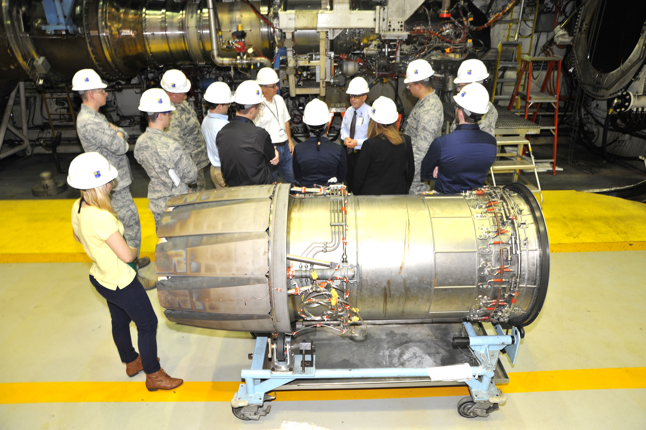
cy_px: 215
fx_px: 430
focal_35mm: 24
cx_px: 323
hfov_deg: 73.8
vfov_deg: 53.1
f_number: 6.3
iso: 640
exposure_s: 1/60
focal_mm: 24
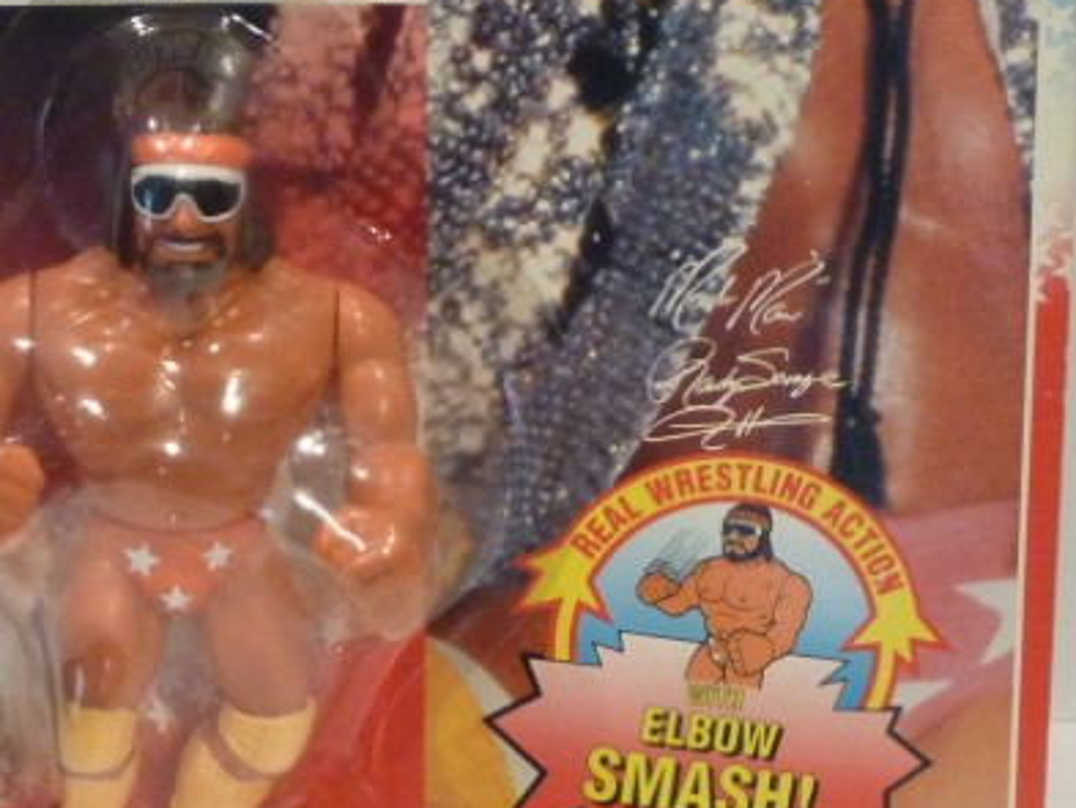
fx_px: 3700
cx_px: 400
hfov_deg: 16.5
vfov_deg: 12.4
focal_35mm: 119
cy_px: 141
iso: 400
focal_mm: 8.5
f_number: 3.8
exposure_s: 1/40
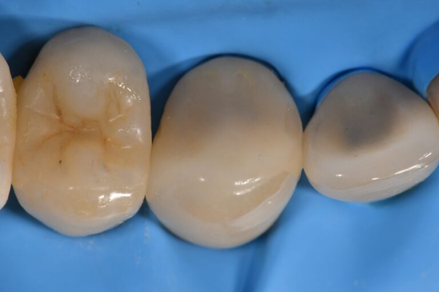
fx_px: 1913
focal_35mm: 157
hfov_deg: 13.1
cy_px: 146
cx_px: 220
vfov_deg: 8.7
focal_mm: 105
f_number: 32
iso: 200
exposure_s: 1/160
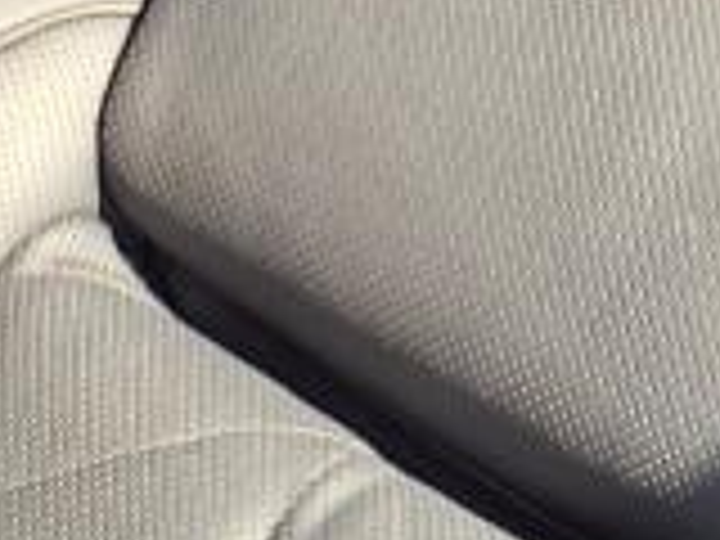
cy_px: -702
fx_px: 3598
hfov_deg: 11.4
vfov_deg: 8.0
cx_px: 621
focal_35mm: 173
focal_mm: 3.58
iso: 40
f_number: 1.9
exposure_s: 1/179
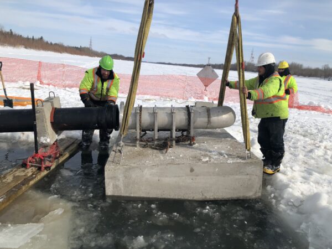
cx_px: 166
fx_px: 269
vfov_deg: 49.7
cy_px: 124
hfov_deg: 63.4
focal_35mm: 28
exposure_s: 1/4000
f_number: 1.8
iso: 20
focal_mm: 4
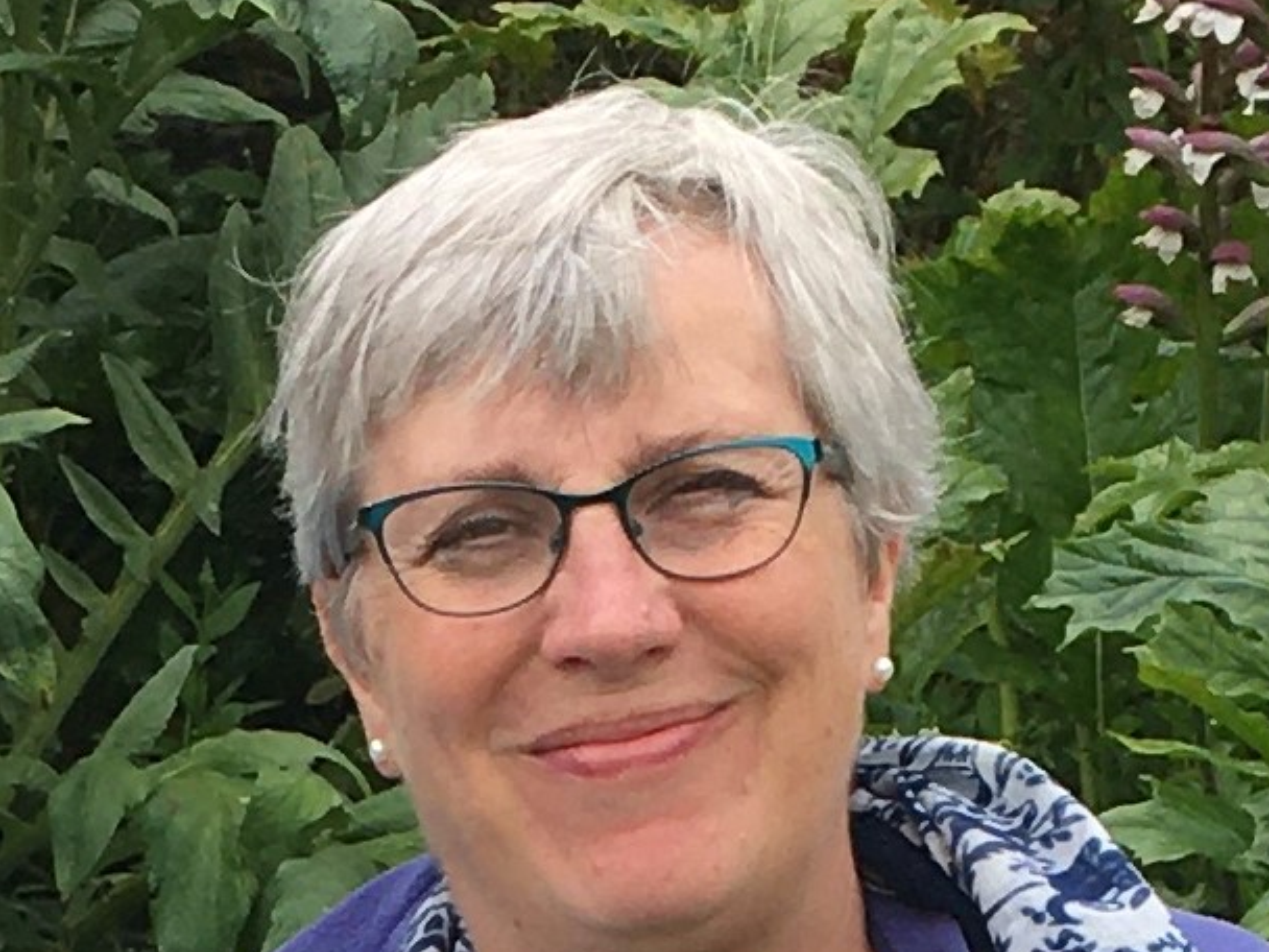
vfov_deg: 36.6
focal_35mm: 39
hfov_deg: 47.9
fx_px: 1430
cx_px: 637
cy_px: 599
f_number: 2.2
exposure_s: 1/578
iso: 25
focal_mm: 4.15
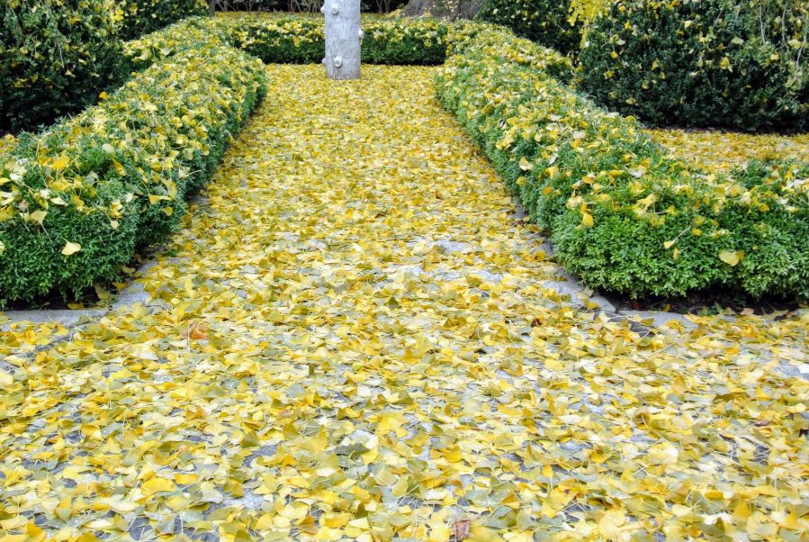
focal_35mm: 41
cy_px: 276
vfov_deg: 32.7
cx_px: 360
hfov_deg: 47.3
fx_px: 923
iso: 100
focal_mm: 13.6
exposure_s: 1/80
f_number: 4
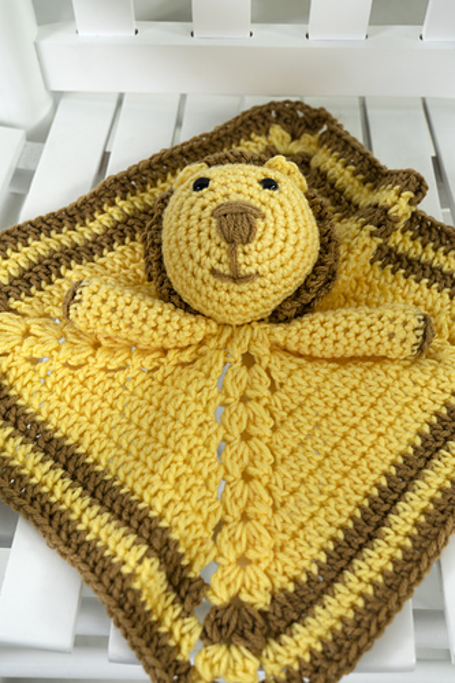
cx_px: 228
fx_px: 816
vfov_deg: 45.4
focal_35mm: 43
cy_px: 342
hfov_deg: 31.2
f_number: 5
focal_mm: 43
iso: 100
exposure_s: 1/50
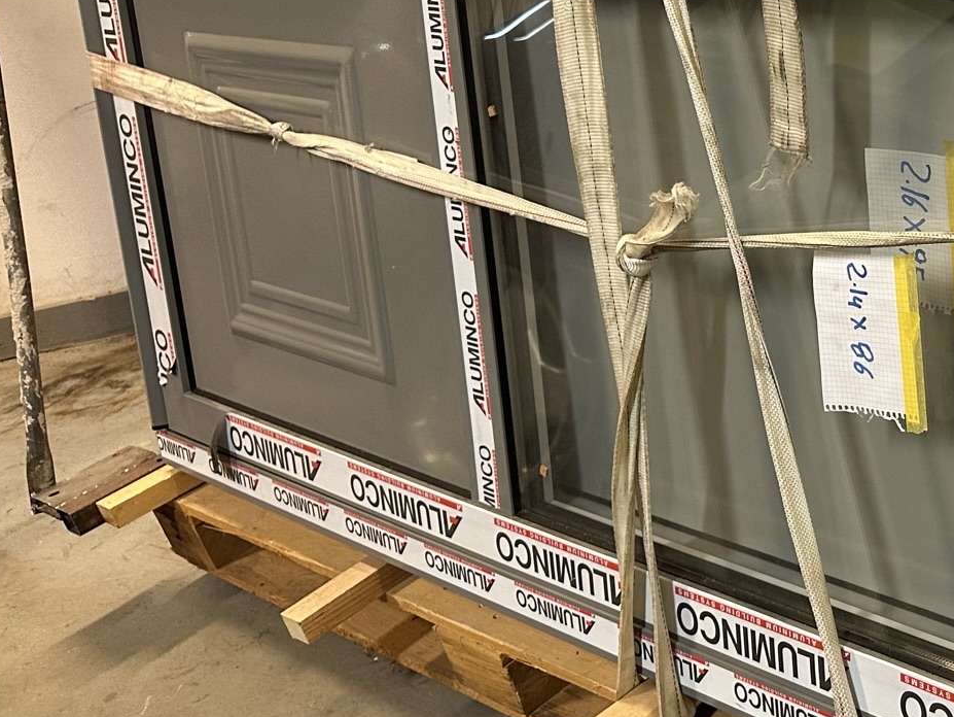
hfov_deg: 32.0
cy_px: 282
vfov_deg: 27.5
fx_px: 1461
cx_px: 1045
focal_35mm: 53
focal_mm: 6.86
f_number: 1.78
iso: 250
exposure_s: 1/50
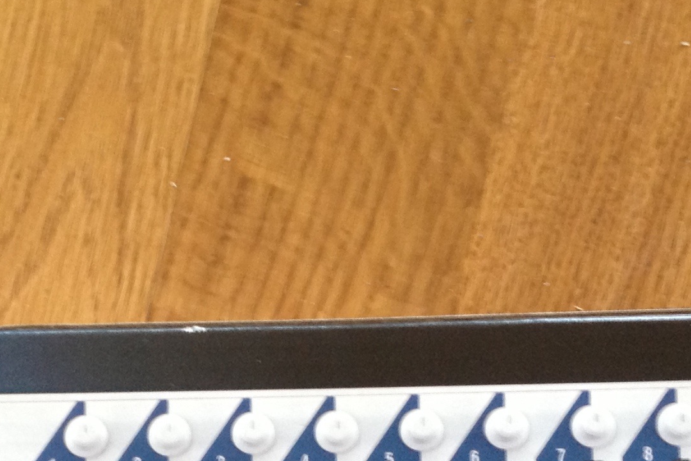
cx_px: 137
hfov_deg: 18.4
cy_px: 594
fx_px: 2111
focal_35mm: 110
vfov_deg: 12.1
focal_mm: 4.28
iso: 100
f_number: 2.4
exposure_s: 1/20
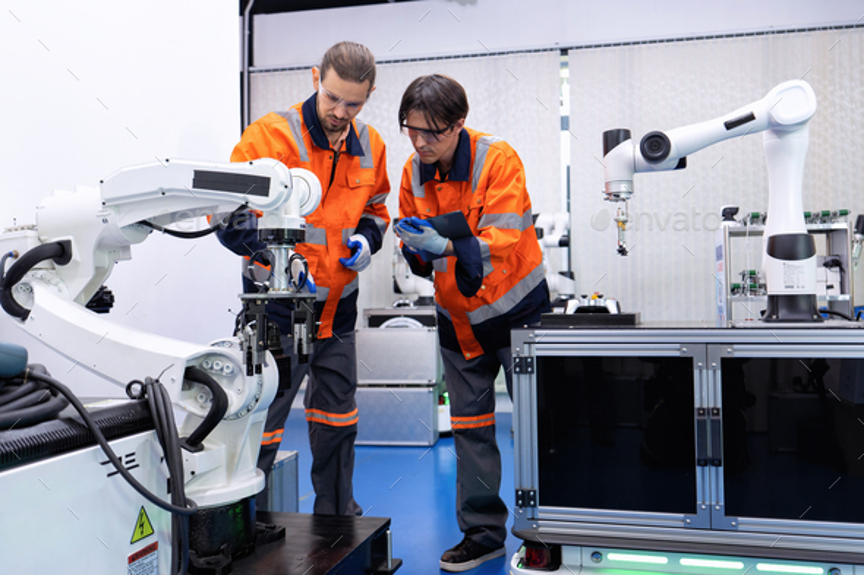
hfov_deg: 54.4
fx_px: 840
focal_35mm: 35
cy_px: 288
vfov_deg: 37.8
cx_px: 432
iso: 1000
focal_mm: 35
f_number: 2.8
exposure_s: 1/160
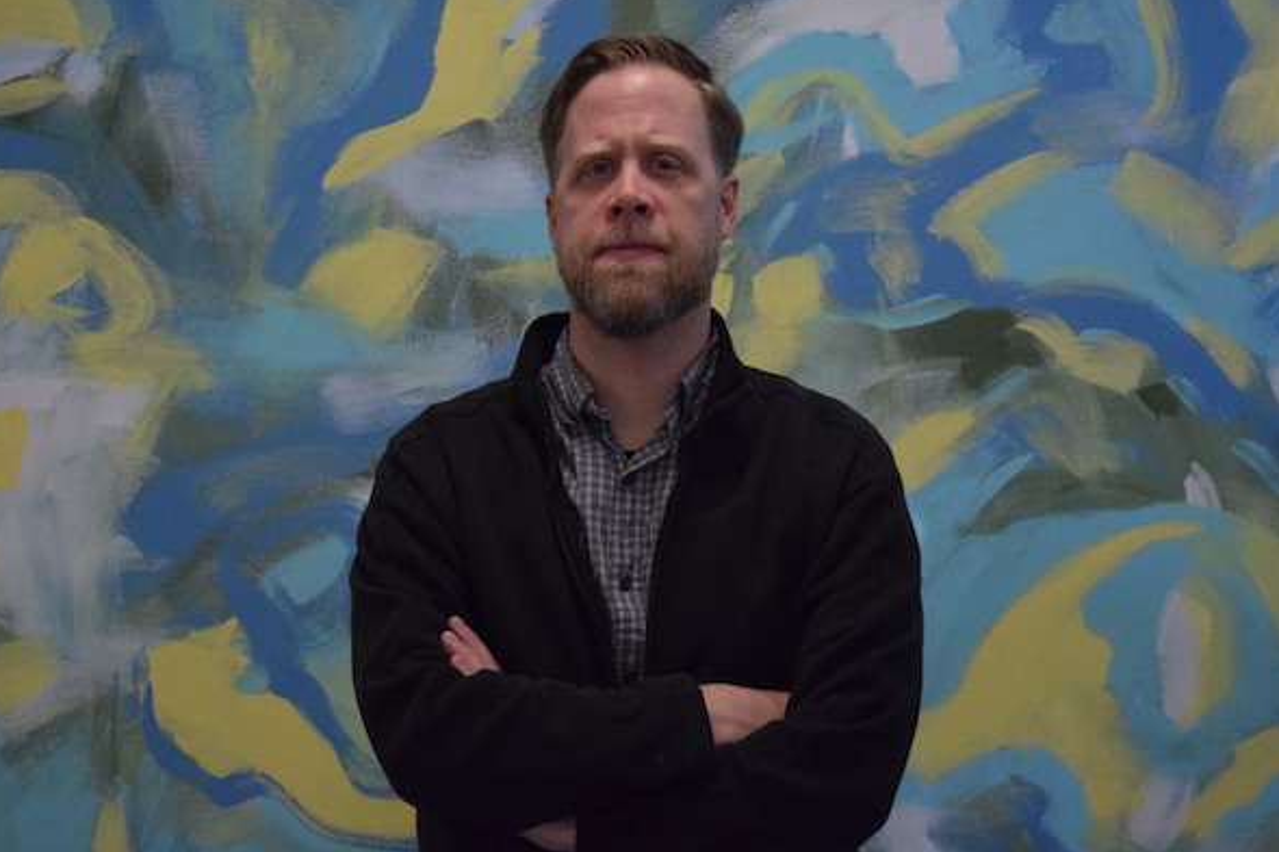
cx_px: 637
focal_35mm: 58
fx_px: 2060
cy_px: 421
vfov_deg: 23.4
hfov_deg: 34.5
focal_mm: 38
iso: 3200
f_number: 4.8
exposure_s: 1/500
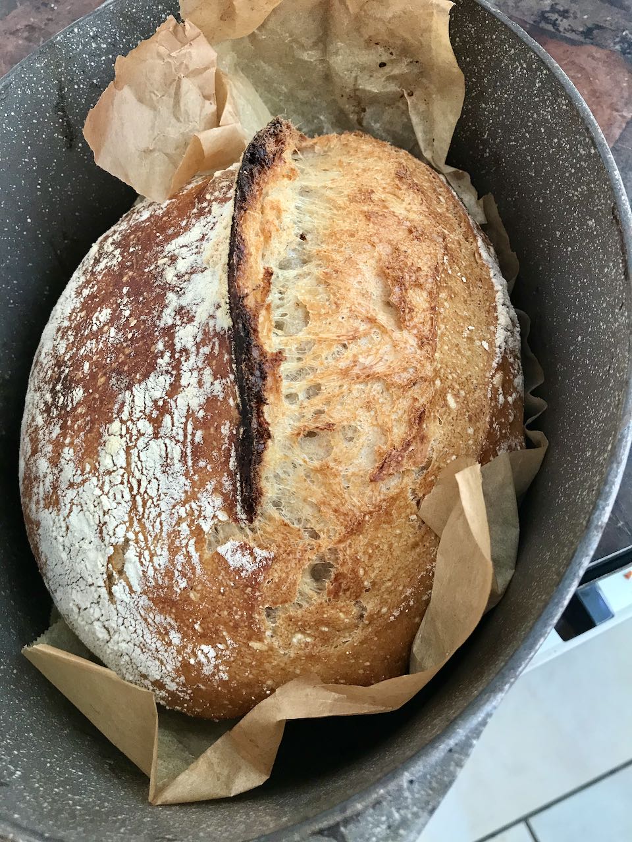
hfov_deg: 49.7
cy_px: 421
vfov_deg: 63.4
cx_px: 316
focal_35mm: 28
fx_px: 682
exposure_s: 1/33
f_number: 1.8
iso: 25
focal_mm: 3.99
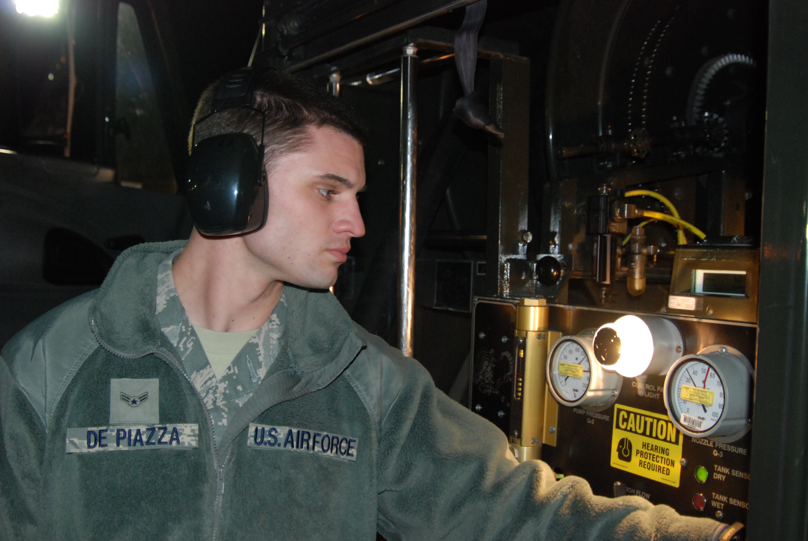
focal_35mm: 37
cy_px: 270
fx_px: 831
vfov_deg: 36.0
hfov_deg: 51.8
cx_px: 414
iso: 800
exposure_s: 1/50
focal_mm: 24
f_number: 3.5
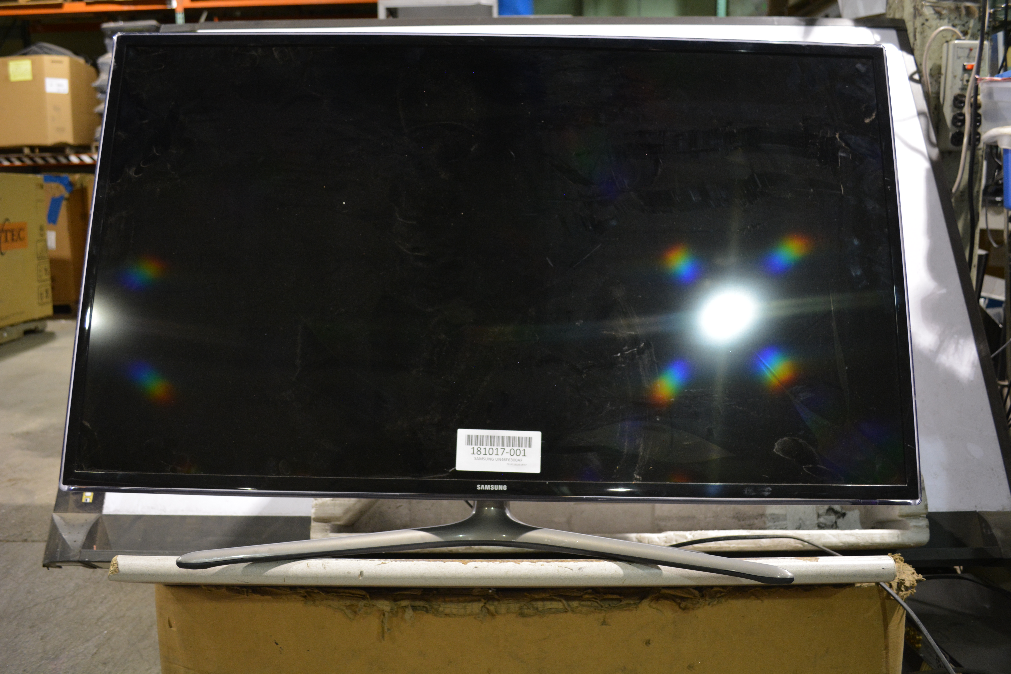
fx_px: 842
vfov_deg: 43.6
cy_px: 337
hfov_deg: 61.9
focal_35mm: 30
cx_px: 506
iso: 1000
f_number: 3.8
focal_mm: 20
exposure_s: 1/30
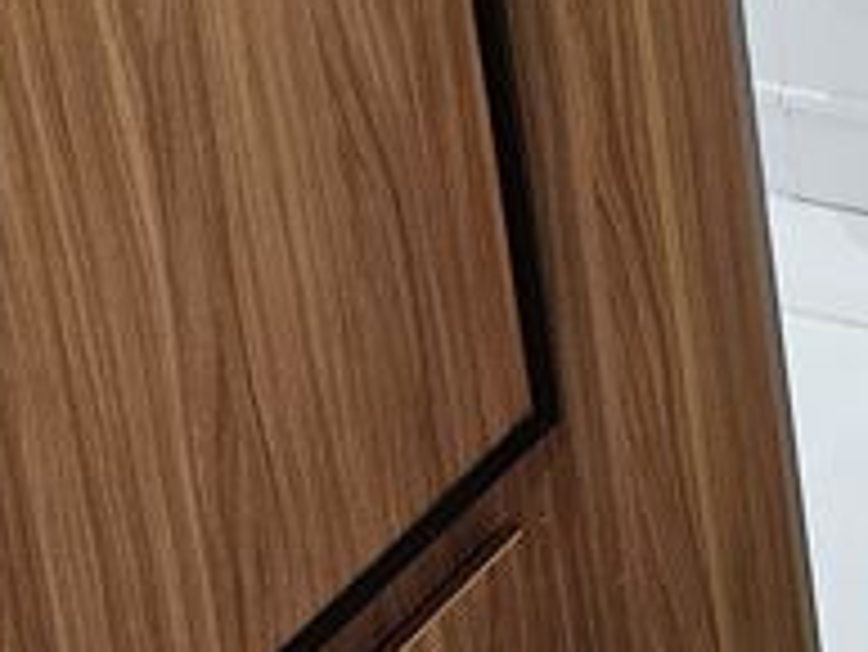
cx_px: 1115
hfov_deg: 14.4
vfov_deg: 10.9
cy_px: -330
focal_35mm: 131
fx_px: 3287
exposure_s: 1/142
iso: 1000
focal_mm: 5.4
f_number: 1.8
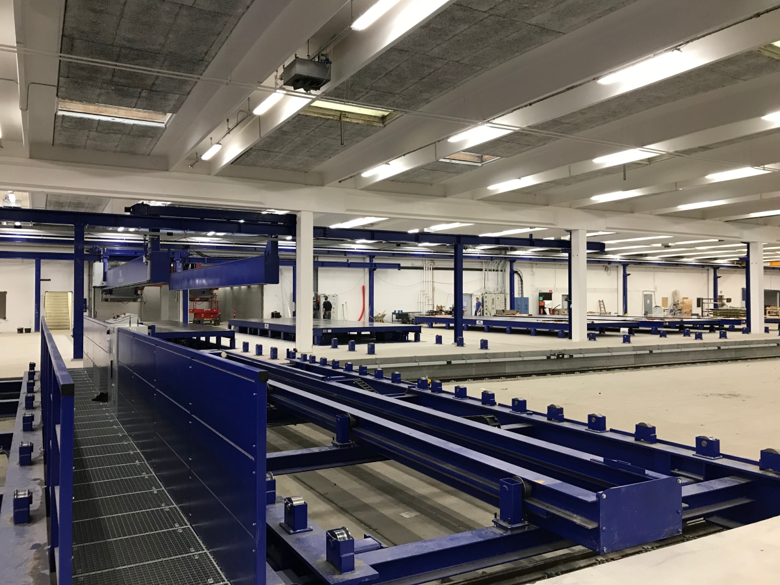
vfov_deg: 49.7
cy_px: 292
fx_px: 631
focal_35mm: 28
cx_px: 390
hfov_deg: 63.4
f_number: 1.8
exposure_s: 1/25
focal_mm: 3.99
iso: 40
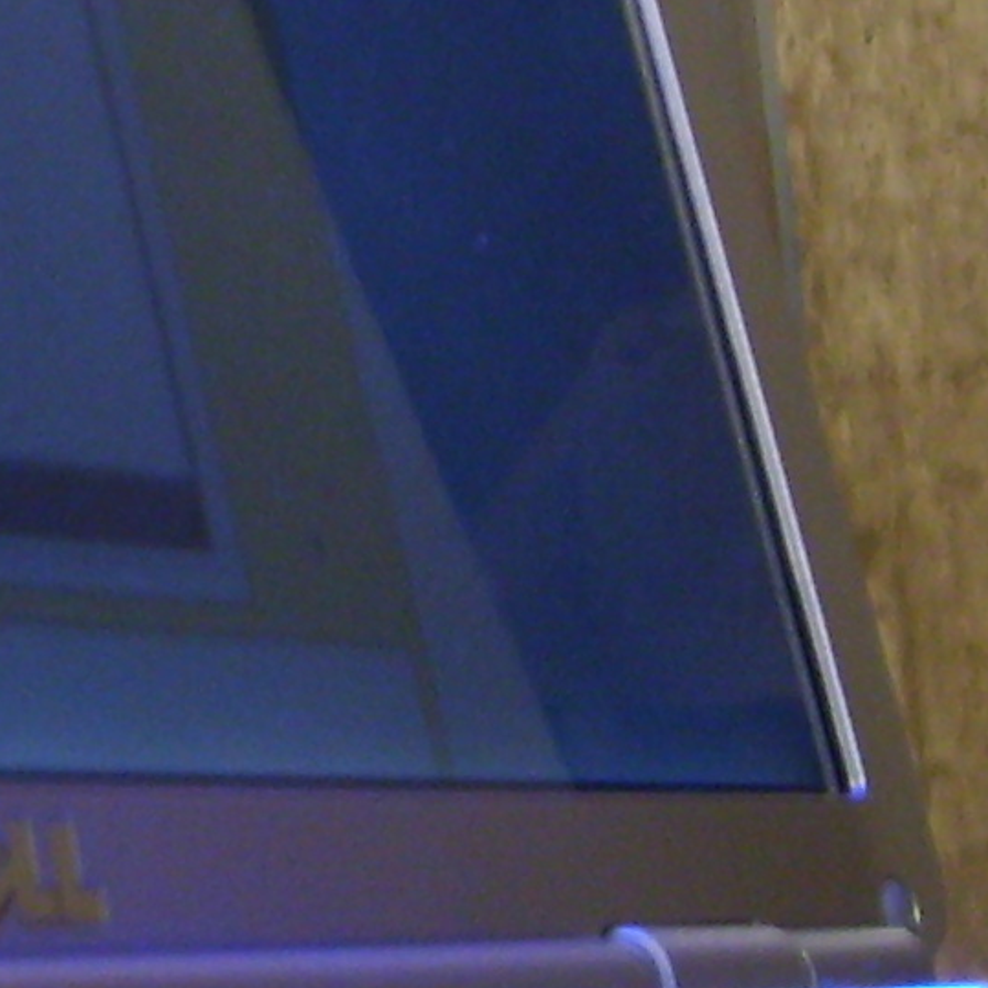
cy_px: -326
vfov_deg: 11.5
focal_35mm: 147
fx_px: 4747
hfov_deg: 11.5
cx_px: -357
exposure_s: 1/4
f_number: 2.8
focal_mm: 5.8
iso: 140
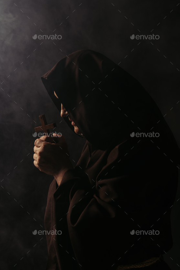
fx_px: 480
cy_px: 132
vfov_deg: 31.4
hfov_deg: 21.2
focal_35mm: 64
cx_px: 95
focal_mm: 60
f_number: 6.3
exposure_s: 1/160
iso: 160
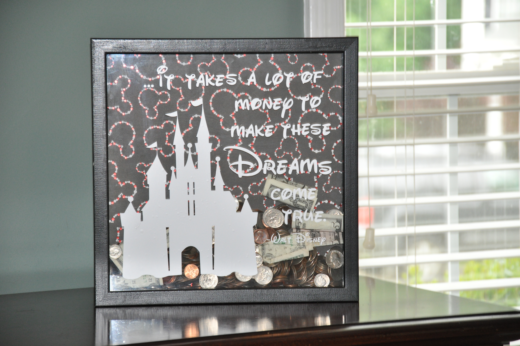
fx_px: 2164
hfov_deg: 13.7
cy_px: 173
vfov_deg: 9.1
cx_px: 260
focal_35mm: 150
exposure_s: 1/80
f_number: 5.6
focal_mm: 100
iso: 800
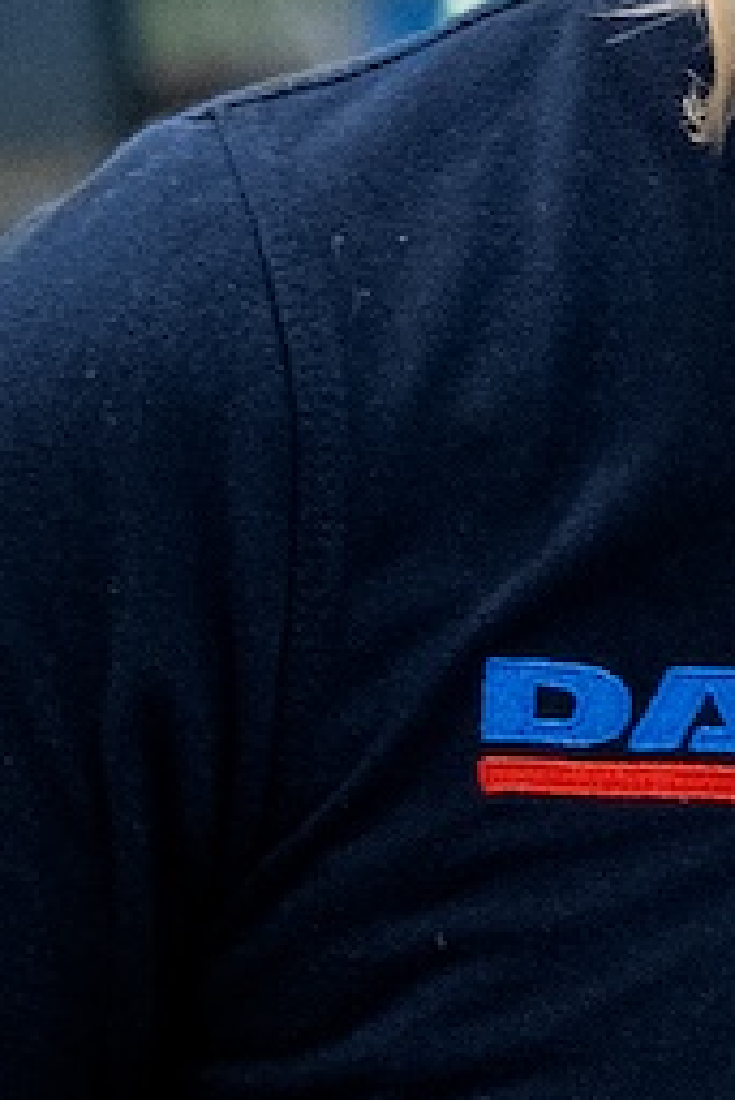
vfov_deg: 4.5
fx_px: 14098
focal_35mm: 461
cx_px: 473
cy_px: 733
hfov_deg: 3.0
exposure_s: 1/200
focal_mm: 50
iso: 1600
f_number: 2.8
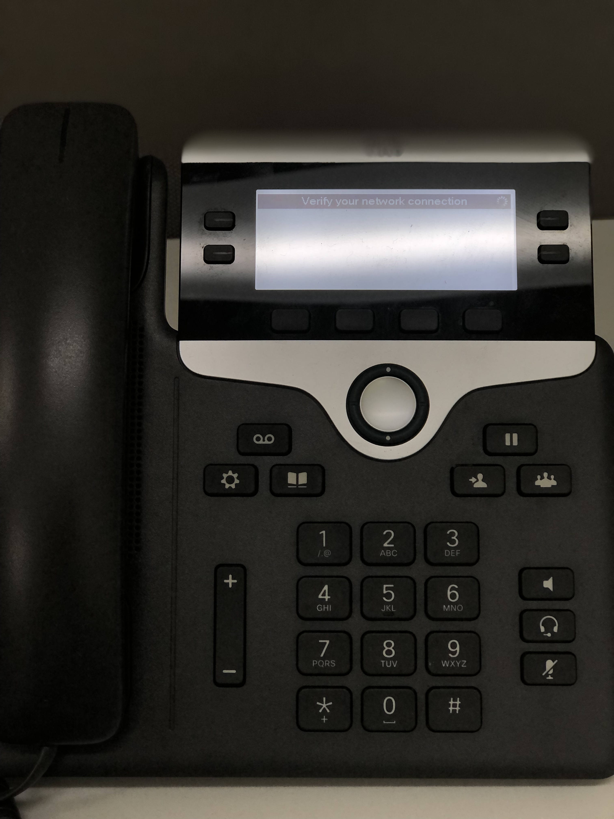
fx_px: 1348
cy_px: 410
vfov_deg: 33.8
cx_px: 307
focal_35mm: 57
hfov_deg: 25.7
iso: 32
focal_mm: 6.6
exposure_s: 1/33
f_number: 2.8
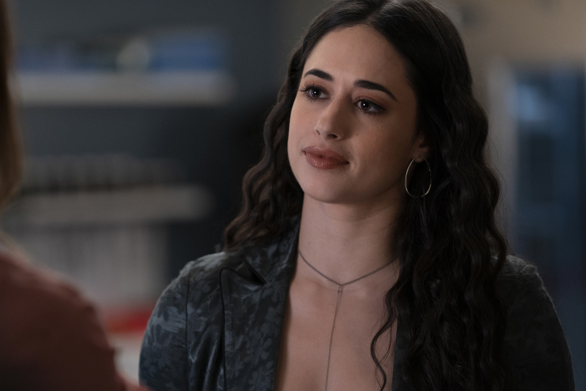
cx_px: 293
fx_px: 2686
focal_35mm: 165
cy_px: 196
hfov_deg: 12.5
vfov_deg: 8.3
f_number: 3.5
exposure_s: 1/200
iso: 3200
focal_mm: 165
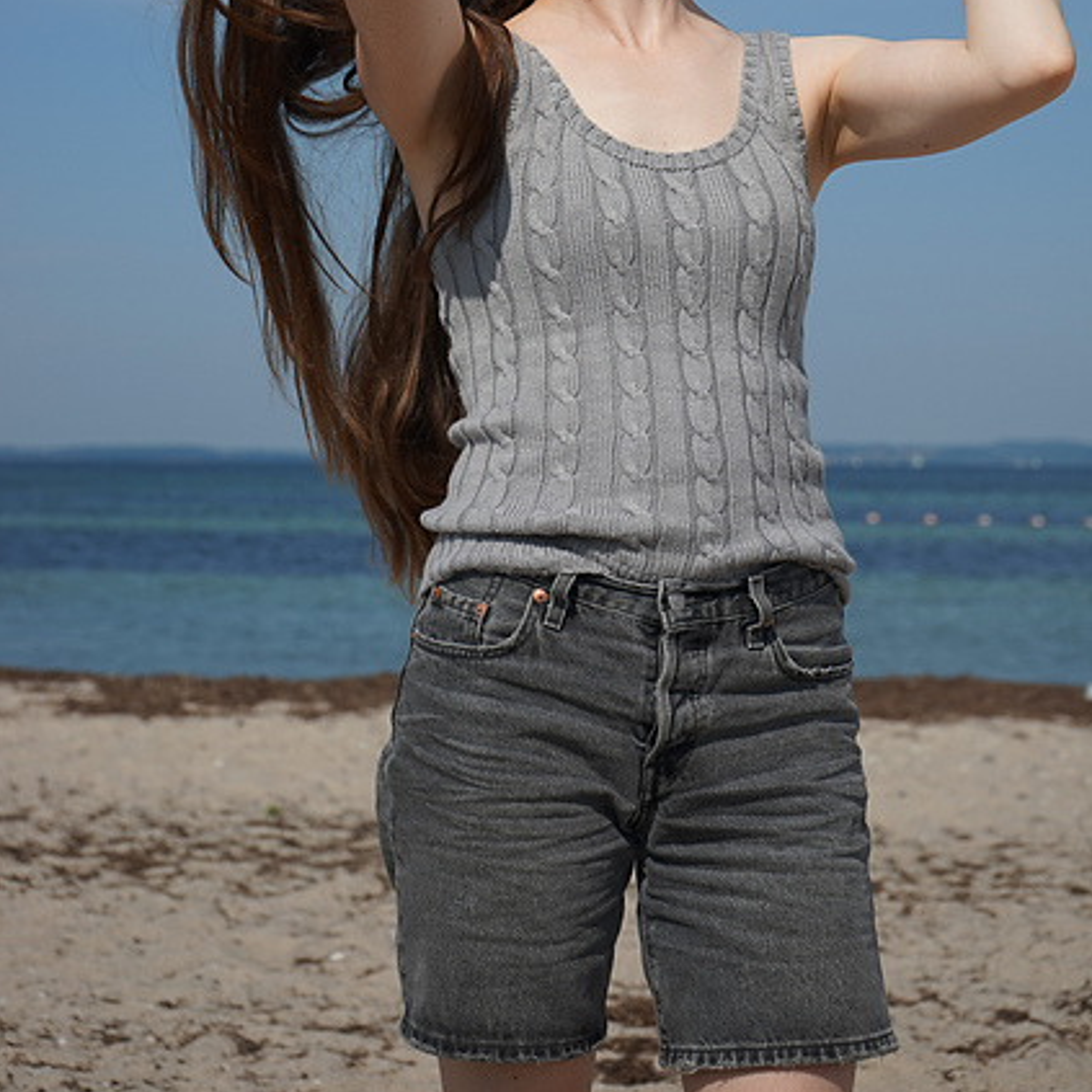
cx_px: 549
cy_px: 274
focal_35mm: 90
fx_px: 3212
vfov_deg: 19.2
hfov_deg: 19.3
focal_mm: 70
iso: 100
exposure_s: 1/800
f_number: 7.1
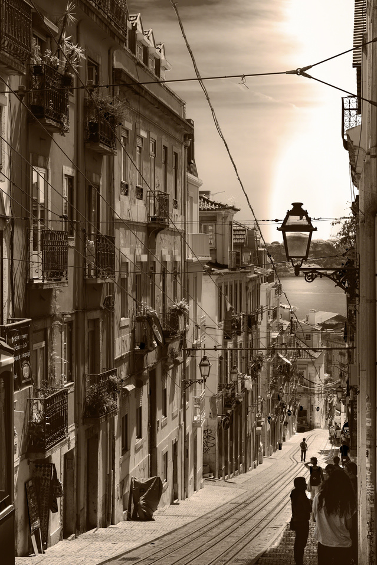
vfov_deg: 25.7
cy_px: 276
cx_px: 207
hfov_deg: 17.3
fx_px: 1240
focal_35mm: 79
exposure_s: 1/200
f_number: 11
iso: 100
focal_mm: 70
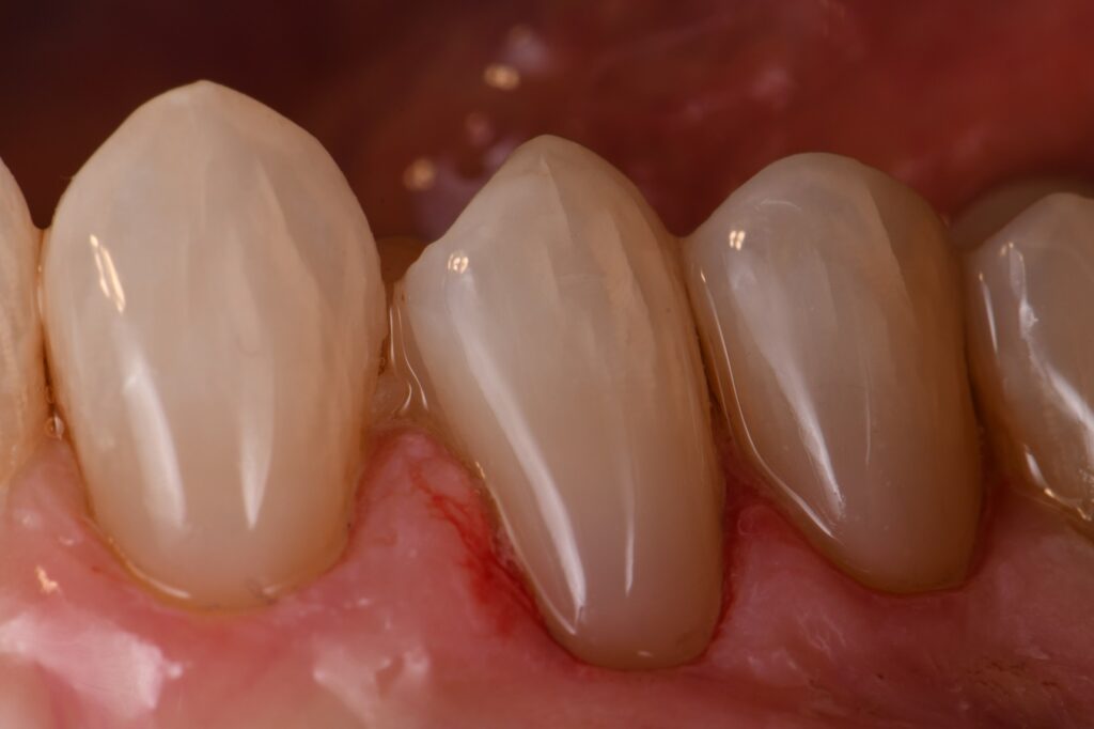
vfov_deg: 8.7
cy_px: 364
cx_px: 547
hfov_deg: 13.1
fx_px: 4769
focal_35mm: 157
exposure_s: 1/160
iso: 200
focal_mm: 105
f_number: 32
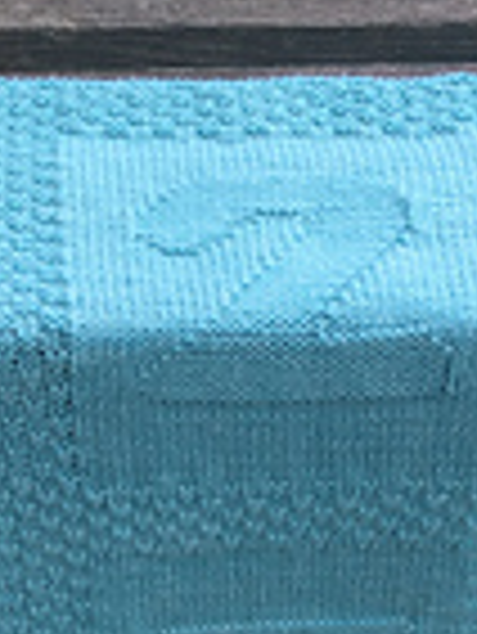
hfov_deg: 14.4
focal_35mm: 103
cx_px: 259
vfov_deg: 16.8
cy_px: 1021
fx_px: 1890
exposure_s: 1/128
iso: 25
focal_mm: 4.15
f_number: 2.2
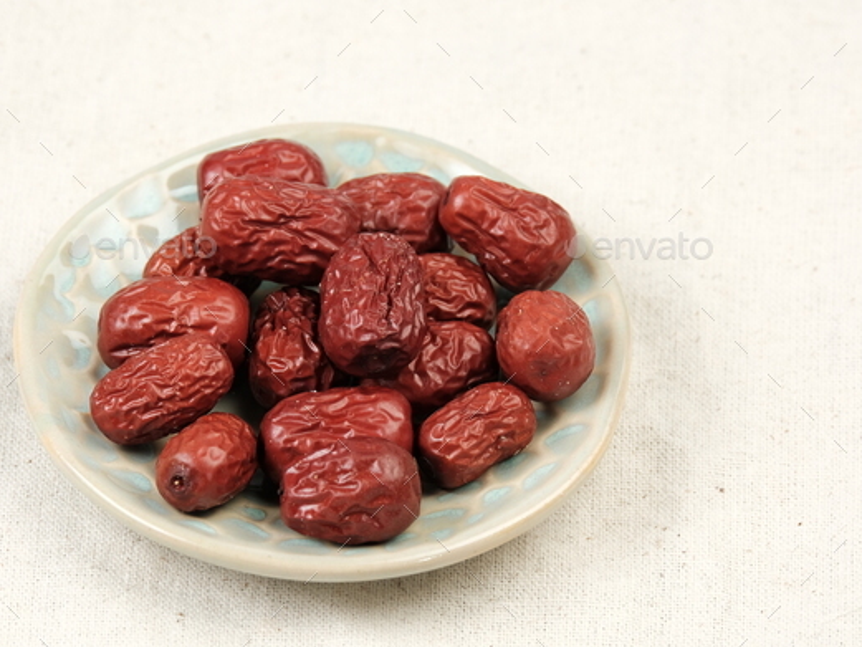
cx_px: 386
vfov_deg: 5.3
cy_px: 324
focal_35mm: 282
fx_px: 7024
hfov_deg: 7.0
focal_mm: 172.4
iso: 160
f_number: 10
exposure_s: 1/125
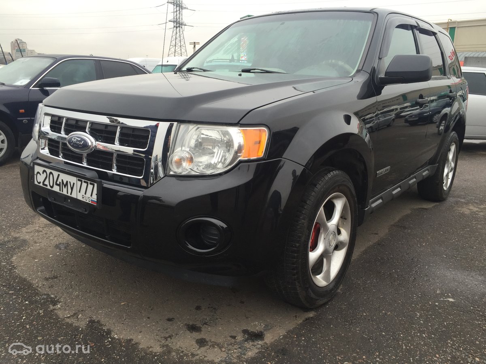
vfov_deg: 48.2
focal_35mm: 29
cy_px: 182
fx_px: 407
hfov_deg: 61.7
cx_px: 243
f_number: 2.2
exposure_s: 1/100
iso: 32
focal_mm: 4.15
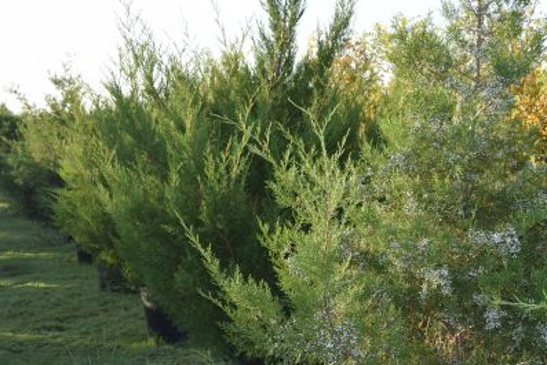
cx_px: 361
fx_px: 1034
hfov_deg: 29.5
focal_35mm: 68
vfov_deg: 20.0
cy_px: 183
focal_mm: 24
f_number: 6.3
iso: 100
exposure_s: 1/160
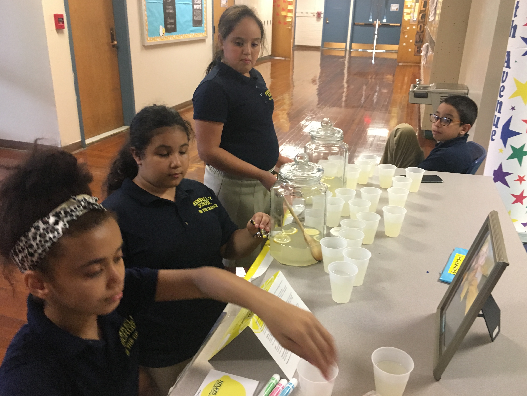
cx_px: 268
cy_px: 193
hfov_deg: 60.0
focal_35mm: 30
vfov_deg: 46.8
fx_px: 457
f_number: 2.2
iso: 200
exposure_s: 1/17
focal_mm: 4.15
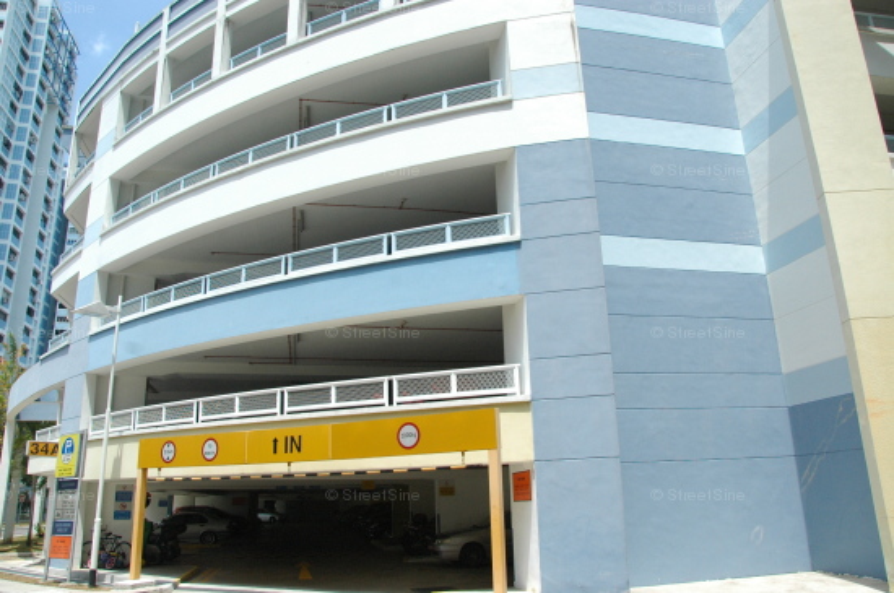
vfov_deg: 47.8
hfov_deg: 67.5
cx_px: 447
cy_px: 296
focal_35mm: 27
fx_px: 670
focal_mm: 18
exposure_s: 1/1250
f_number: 6.3
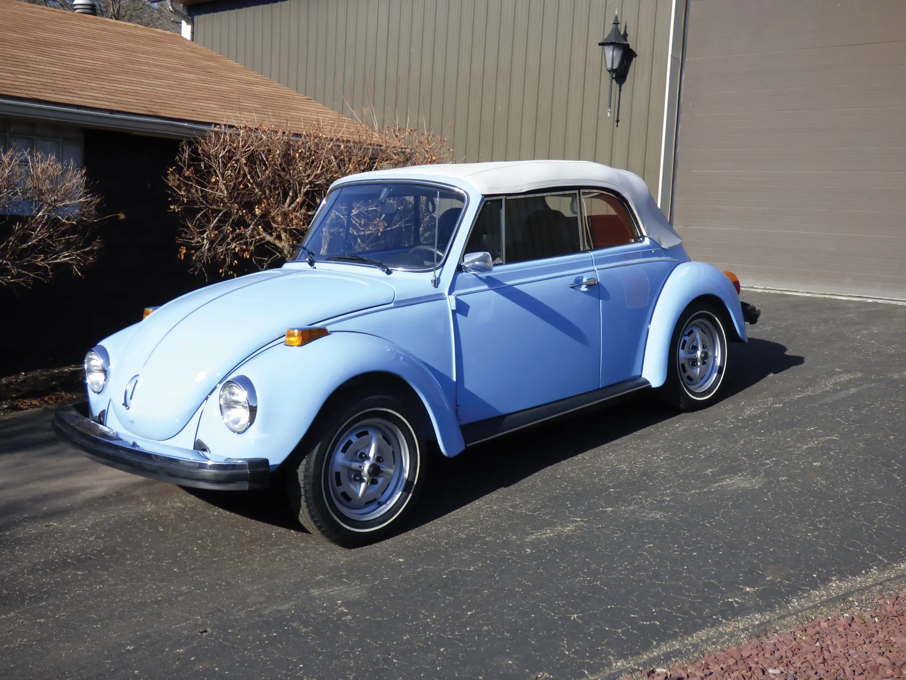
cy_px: 340
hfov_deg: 47.9
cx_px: 453
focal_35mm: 39
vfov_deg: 36.8
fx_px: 1021
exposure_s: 1/800
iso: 100
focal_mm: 6.8
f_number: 3.5
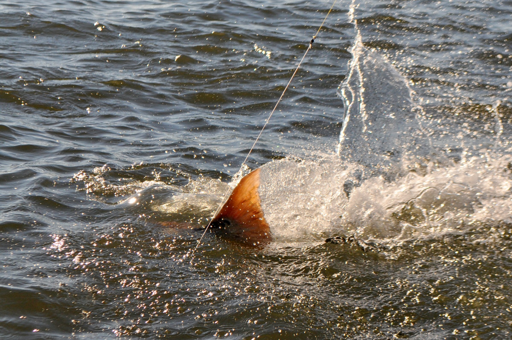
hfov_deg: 24.6
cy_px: 170
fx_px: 1172
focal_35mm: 82
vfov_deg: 16.5
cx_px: 256
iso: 400
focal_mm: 55
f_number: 8
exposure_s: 1/2000
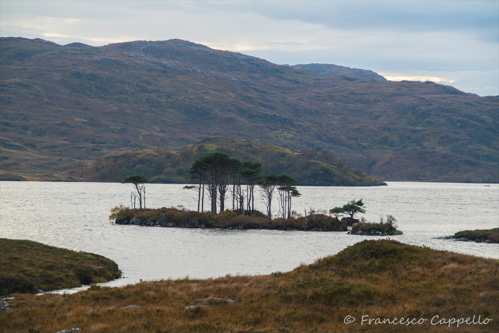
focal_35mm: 135
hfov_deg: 15.2
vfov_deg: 10.2
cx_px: 250
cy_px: 166
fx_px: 1871
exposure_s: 1/50
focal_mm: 135
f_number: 6.3
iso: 100
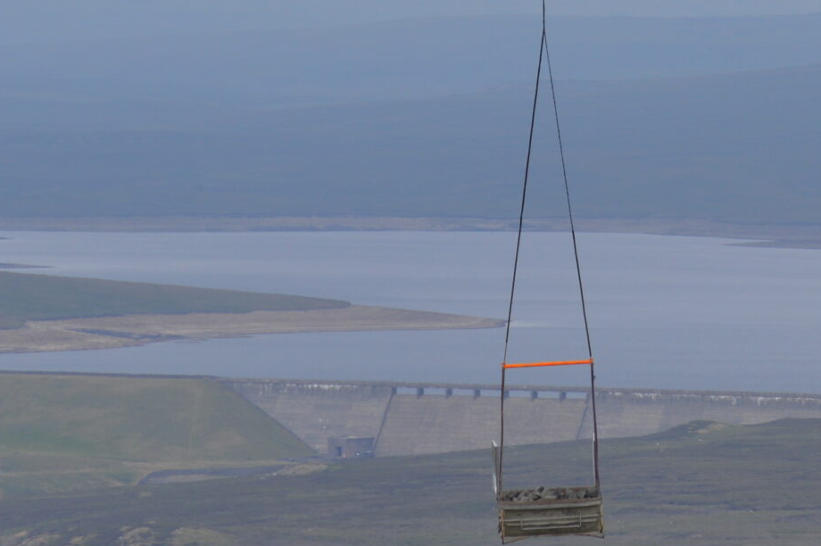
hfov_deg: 4.5
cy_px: -125
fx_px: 10460
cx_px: 661
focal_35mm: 459
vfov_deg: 3.0
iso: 100
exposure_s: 1/320
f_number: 9
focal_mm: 110
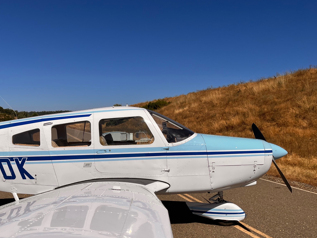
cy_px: 150
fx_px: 311
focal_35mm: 34
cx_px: 116
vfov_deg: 41.4
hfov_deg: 53.3
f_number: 1.6
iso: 50
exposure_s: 1/11905
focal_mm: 5.1
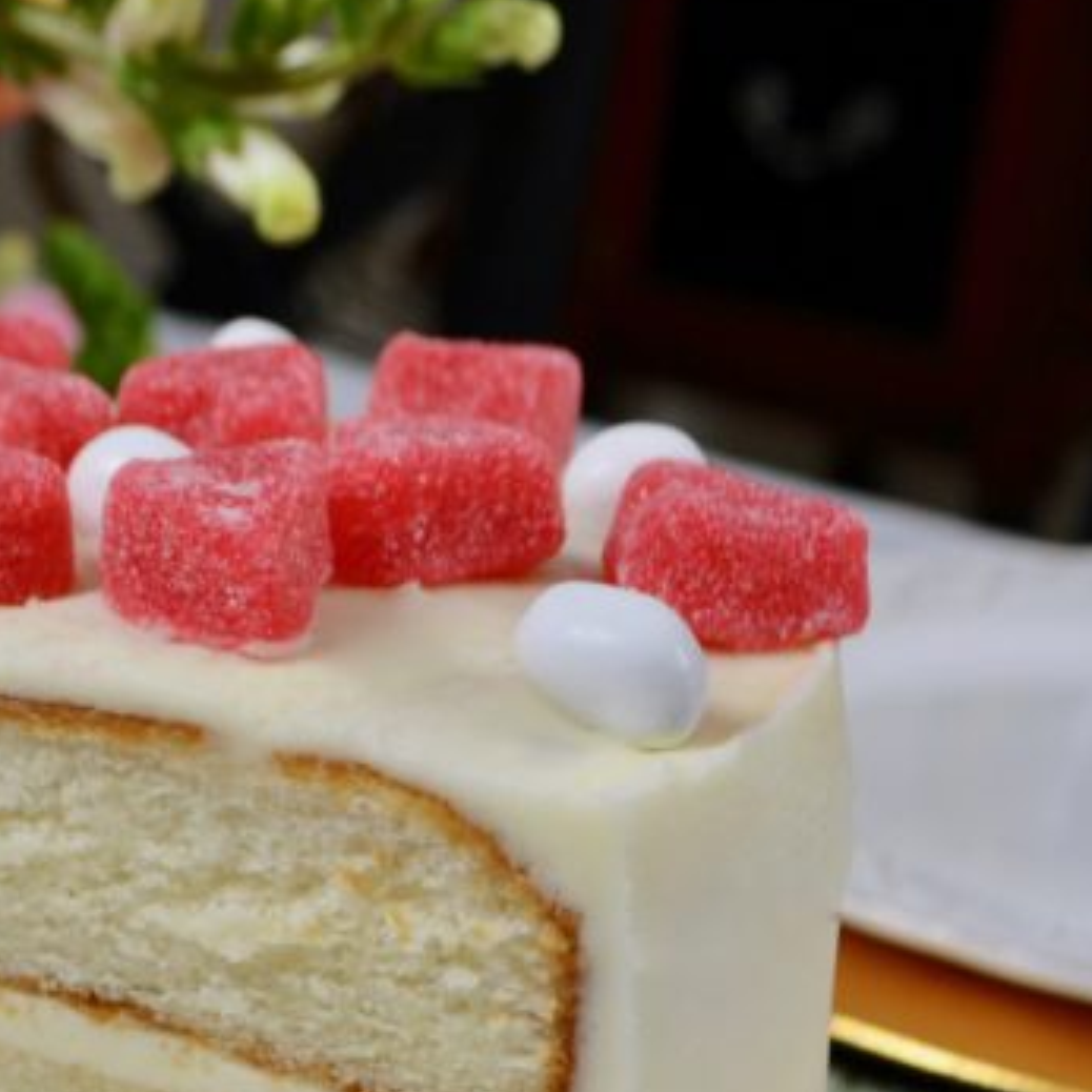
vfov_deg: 20.9
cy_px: 1005
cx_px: 32
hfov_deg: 20.8
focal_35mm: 81
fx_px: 2891
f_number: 5
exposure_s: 1/100
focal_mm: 22
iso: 400
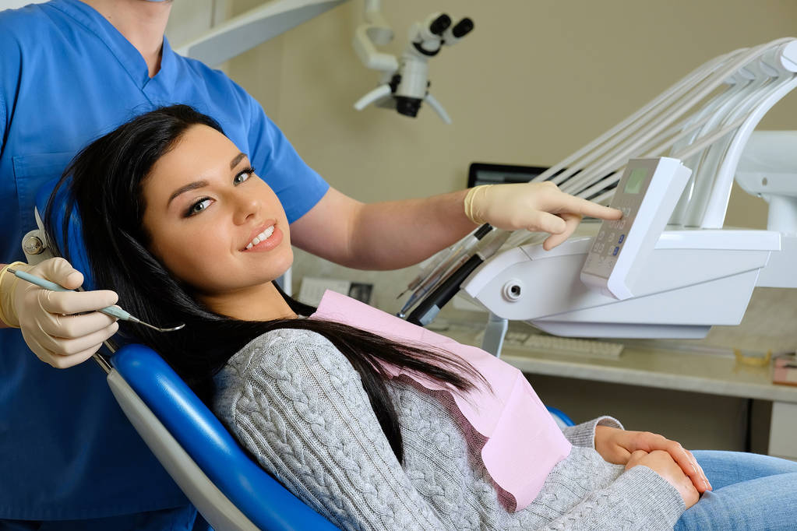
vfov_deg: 25.5
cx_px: 398
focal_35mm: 53
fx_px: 1173
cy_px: 266
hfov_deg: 37.5
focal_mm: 35
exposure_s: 1/160
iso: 400
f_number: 5.6
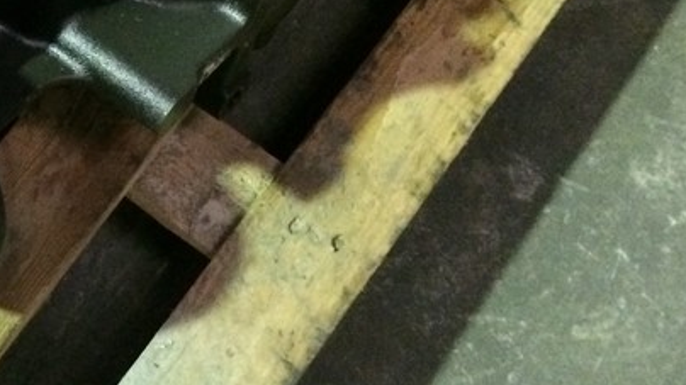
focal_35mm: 80
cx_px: -115
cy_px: -100
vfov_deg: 14.5
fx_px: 1455
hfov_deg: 24.3
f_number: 2.2
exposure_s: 1/17
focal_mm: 4.15
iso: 500
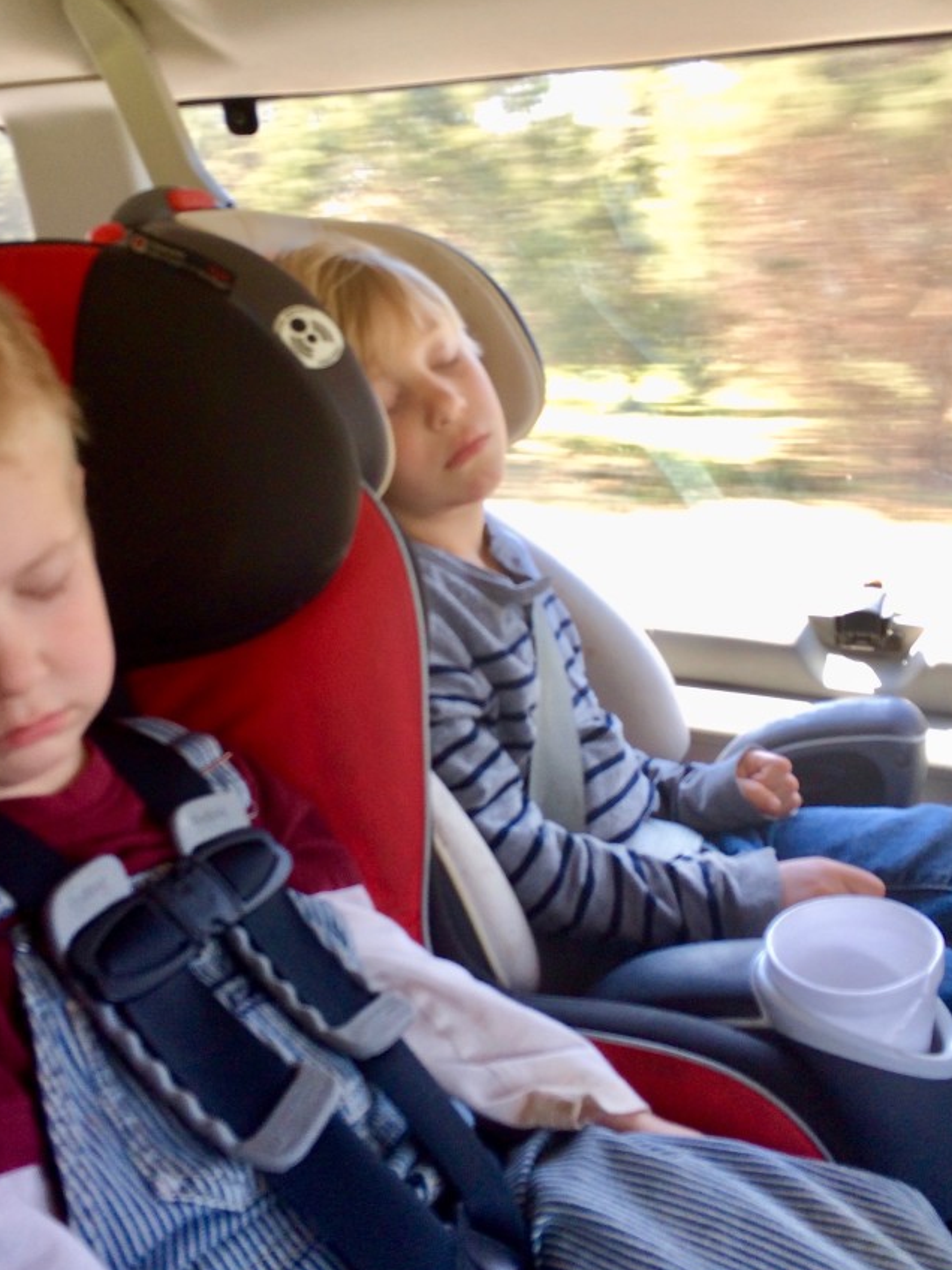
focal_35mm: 35
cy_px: 568
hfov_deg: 40.6
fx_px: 1283
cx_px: 391
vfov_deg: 52.5
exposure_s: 1/60
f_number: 2.2
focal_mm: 4.15
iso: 40
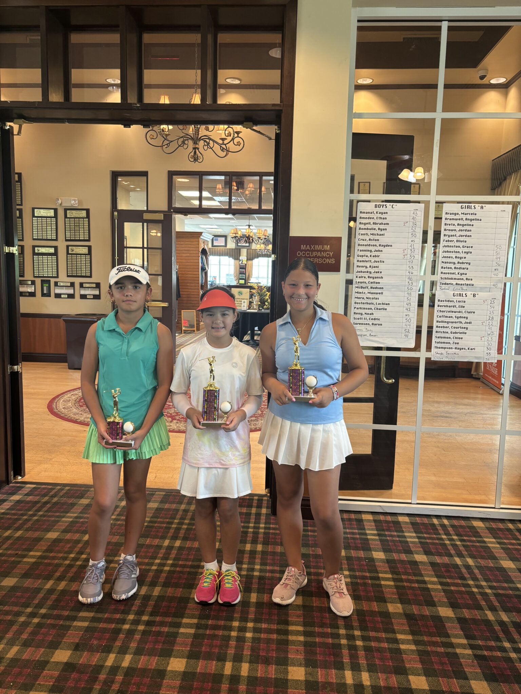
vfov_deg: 67.3
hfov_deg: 53.1
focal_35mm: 26
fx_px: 522
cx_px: 260
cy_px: 347
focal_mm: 5.96
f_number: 1.6
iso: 125
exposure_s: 1/60
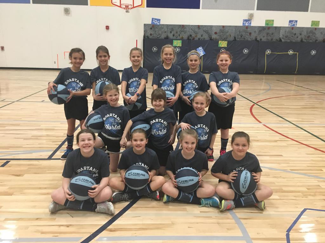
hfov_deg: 61.7
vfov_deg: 48.2
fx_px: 272
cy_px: 122
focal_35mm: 29
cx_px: 162
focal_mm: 4.15
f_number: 2.2
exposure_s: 1/30
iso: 200
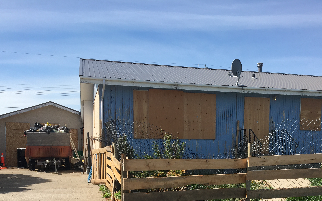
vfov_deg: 29.8
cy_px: 163
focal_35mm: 42
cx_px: 192
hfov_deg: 47.0
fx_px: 369
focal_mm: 4.15
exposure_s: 1/1304
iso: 25
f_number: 2.2
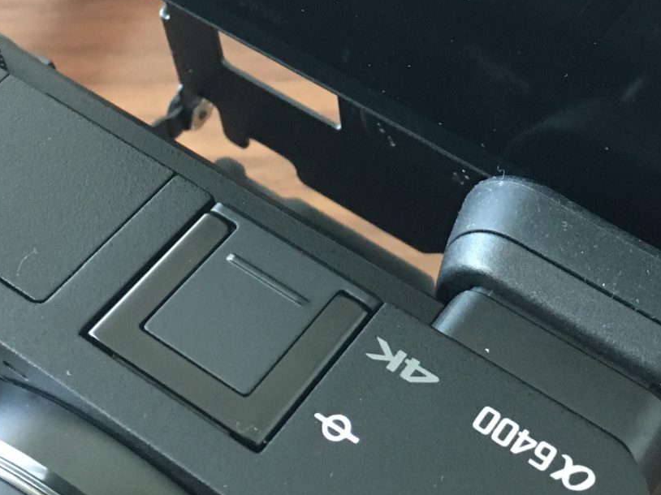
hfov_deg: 26.4
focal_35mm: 73
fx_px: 1394
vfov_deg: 19.7
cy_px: 30
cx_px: 470
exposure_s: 1/30
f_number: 2.2
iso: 200
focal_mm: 4.15
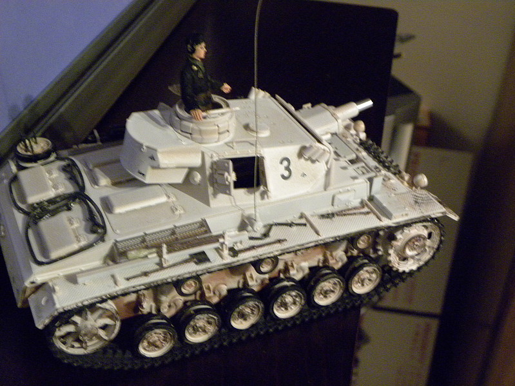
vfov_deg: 28.0
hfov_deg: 36.8
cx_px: 258
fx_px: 774
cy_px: 193
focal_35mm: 52
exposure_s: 1/8.6
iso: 740
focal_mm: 9.2
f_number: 4
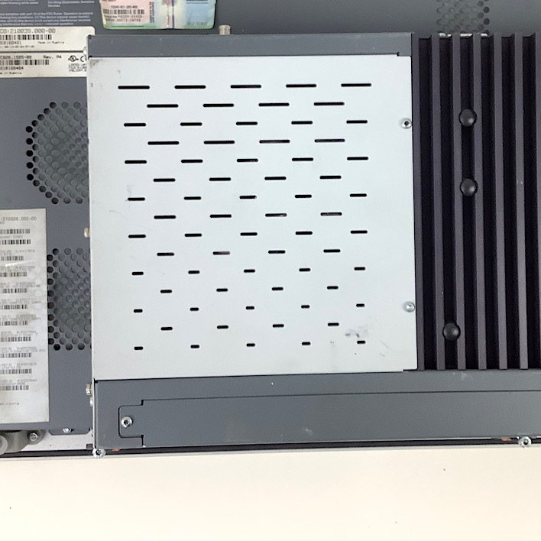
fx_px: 813
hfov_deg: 36.7
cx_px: 314
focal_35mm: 46
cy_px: 211
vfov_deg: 36.6
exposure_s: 1/50
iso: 100
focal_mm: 3.3
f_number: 2.4
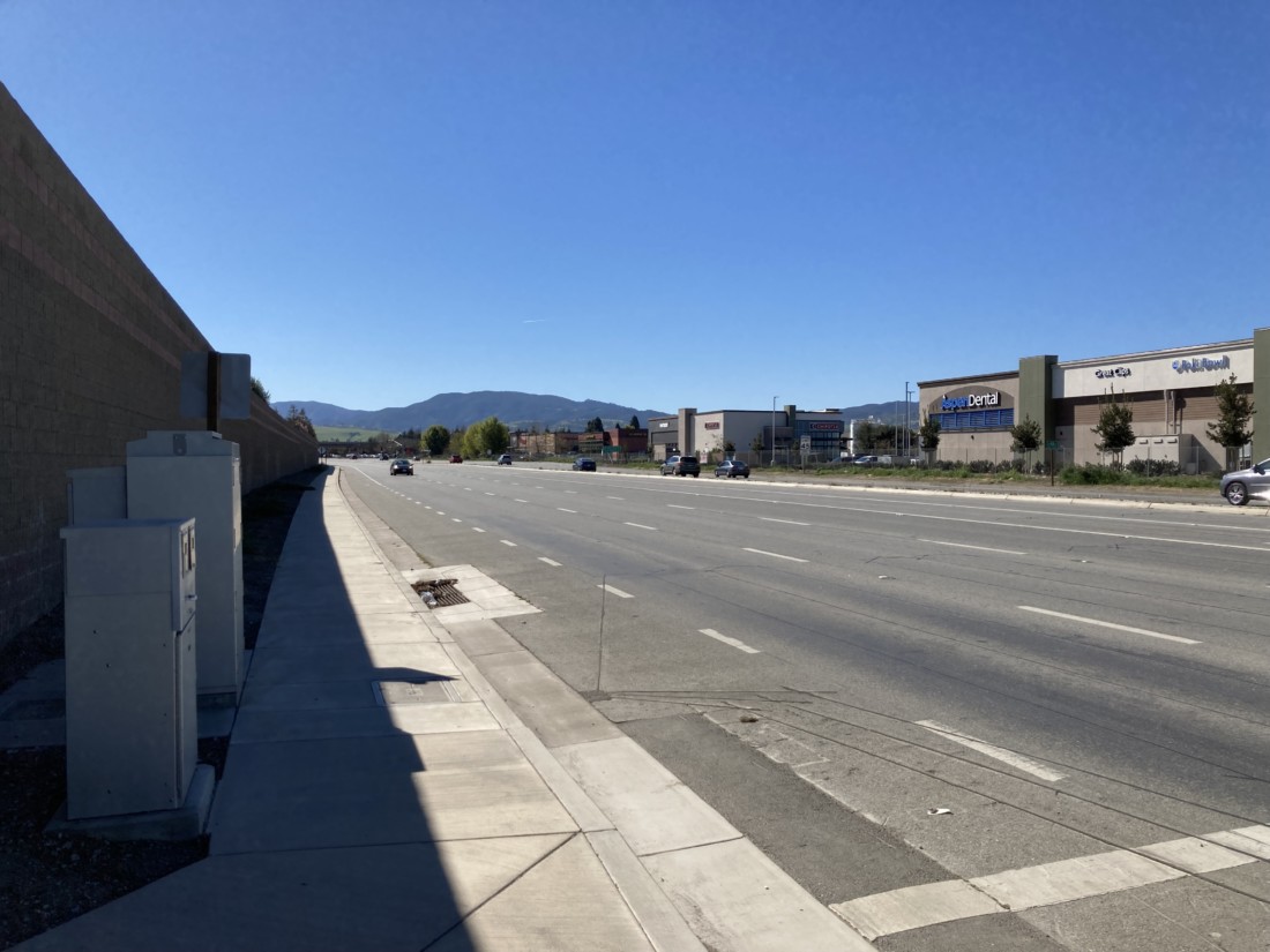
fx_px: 1027
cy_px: 476
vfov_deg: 49.7
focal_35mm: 28
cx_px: 635
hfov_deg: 63.4
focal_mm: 3.99
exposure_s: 1/3472
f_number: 1.8
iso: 20
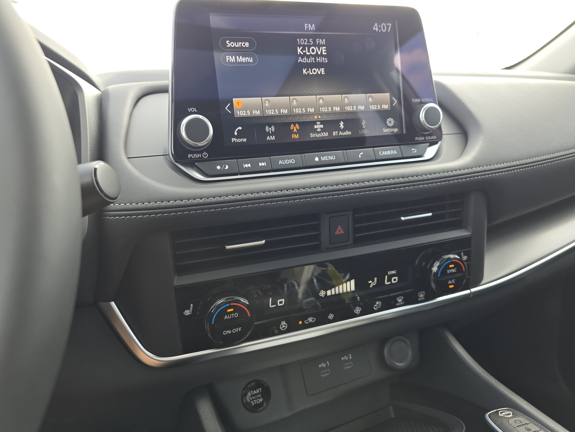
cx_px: 288
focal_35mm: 23
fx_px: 382
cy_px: 216
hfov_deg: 73.9
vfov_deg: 58.9
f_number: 1.7
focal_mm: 6.3
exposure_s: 1/180
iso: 64
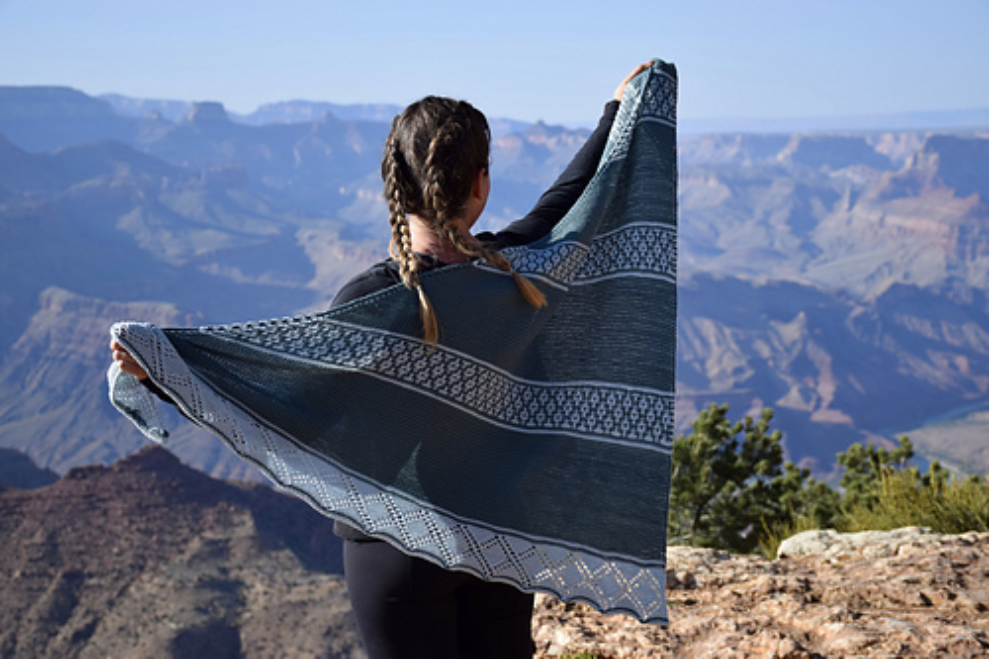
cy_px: 330
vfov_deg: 21.6
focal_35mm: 63
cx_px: 494
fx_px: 1730
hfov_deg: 31.9
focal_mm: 42
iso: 100
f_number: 4.5
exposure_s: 1/500
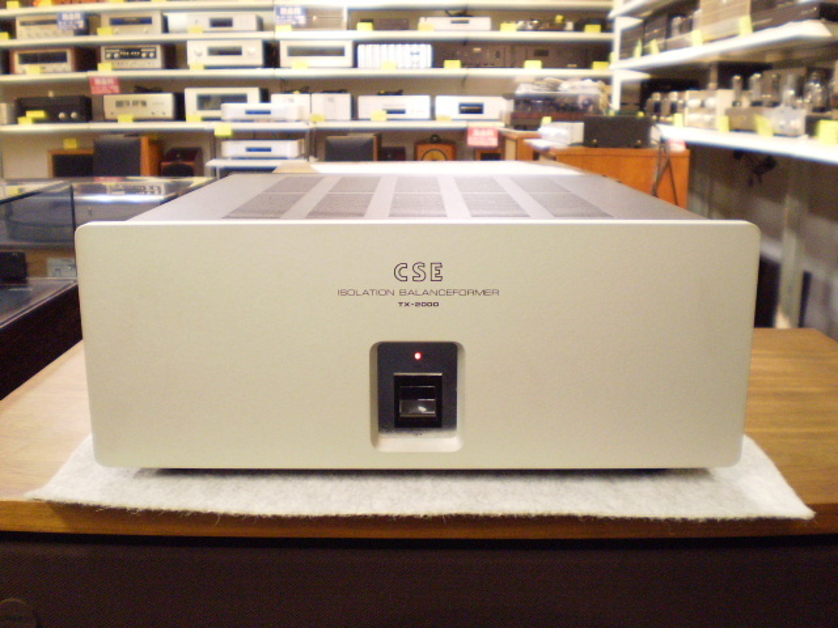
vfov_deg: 39.7
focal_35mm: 36
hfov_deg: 51.4
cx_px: 419
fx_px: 872
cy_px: 314
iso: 400
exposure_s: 1/25
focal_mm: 6.3
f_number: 3.1
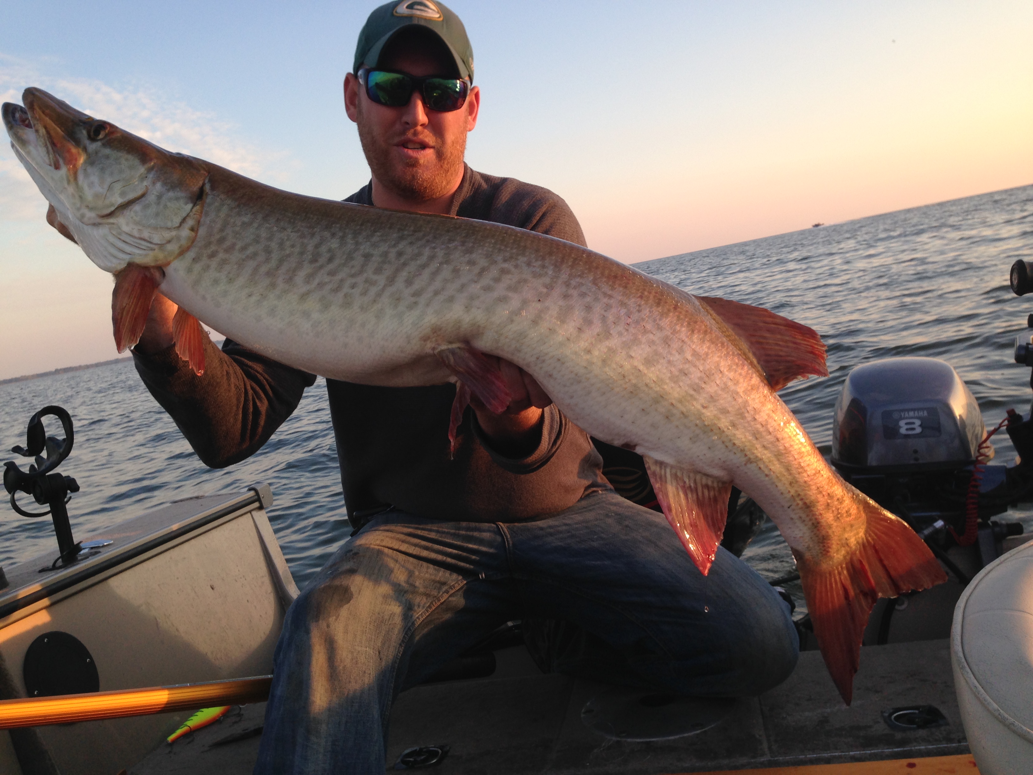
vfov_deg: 42.9
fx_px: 985
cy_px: 388
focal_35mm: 33
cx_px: 516
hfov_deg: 55.4
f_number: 2.4
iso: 50
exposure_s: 1/319
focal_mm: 4.12
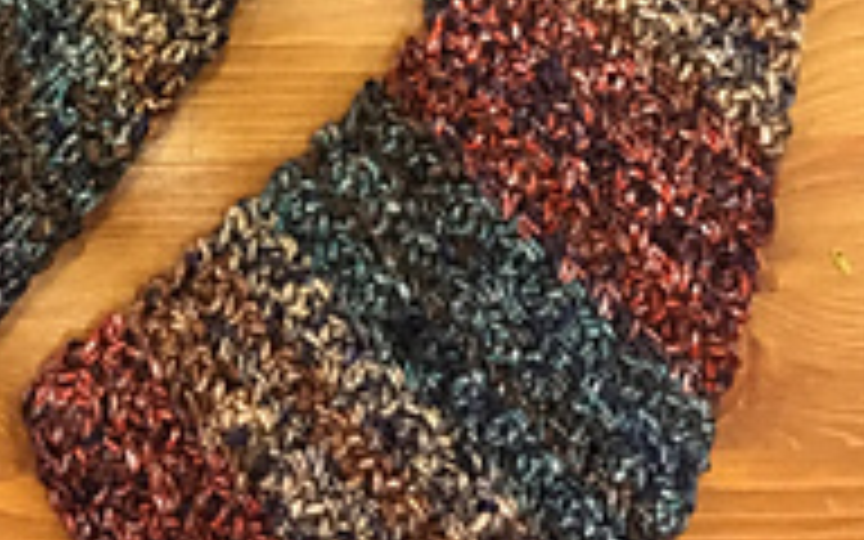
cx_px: 101
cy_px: -212
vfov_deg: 15.3
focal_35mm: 80
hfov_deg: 25.1
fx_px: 1884
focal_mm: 4.15
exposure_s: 1/15
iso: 250
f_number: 2.2
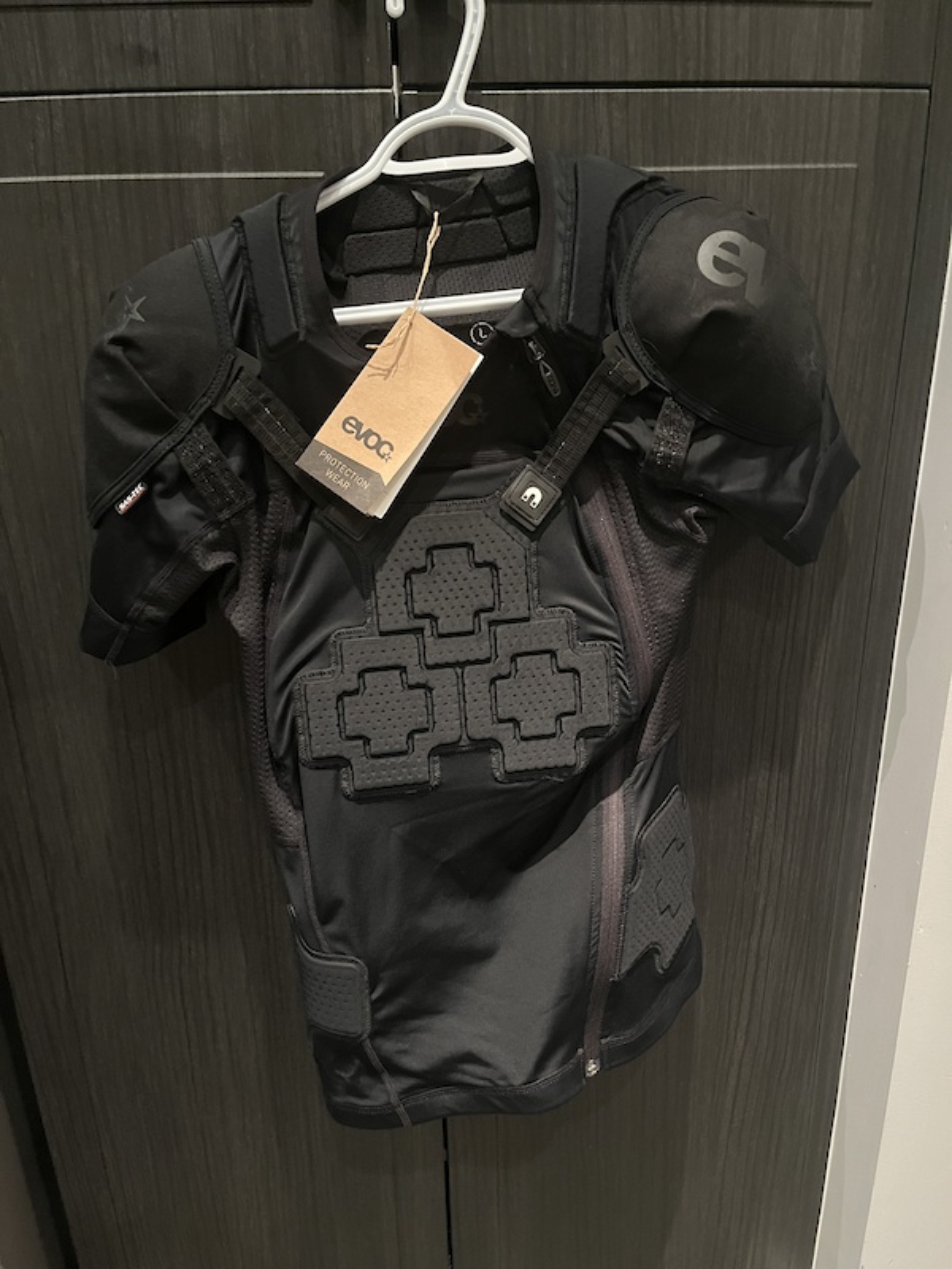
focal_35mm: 26
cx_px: 476
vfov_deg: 67.3
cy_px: 634
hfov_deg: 53.1
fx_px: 953
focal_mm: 5.1
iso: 1000
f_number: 1.6
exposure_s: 1/30
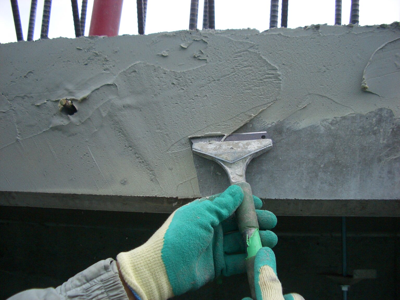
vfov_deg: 40.7
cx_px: 200
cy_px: 150
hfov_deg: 52.6
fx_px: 404
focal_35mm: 35
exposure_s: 1/125
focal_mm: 5.8
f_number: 2.6
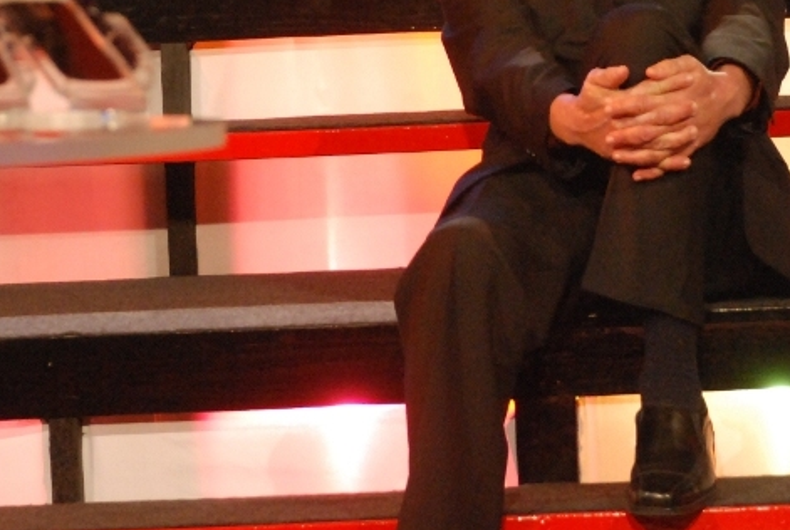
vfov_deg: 5.7
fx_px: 5344
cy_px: 159
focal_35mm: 243
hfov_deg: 8.5
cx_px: 342
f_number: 5.6
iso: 1250
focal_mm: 75
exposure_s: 1/60
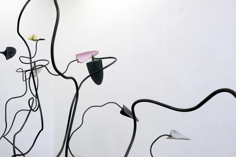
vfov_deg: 42.3
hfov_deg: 60.3
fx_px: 203
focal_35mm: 31
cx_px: 118
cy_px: 78
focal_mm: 20.5
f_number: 16
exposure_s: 1/40
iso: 1250
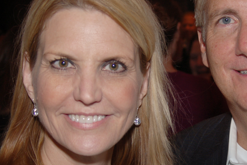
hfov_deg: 20.5
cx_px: 217
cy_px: 108
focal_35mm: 98
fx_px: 672
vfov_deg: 13.9
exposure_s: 1/60
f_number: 4
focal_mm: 28
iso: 200
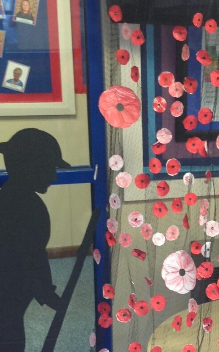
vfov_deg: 22.7
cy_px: 249
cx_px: 245
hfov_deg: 14.0
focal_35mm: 91
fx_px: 870
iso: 100
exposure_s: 1/15
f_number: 2.4
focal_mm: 4.28
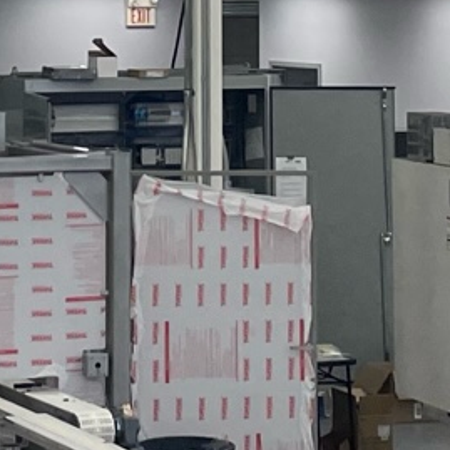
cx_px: 35
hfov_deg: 10.1
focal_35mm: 172
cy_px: -226
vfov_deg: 9.9
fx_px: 2530
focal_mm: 4.2
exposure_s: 1/120
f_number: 1.6
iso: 80
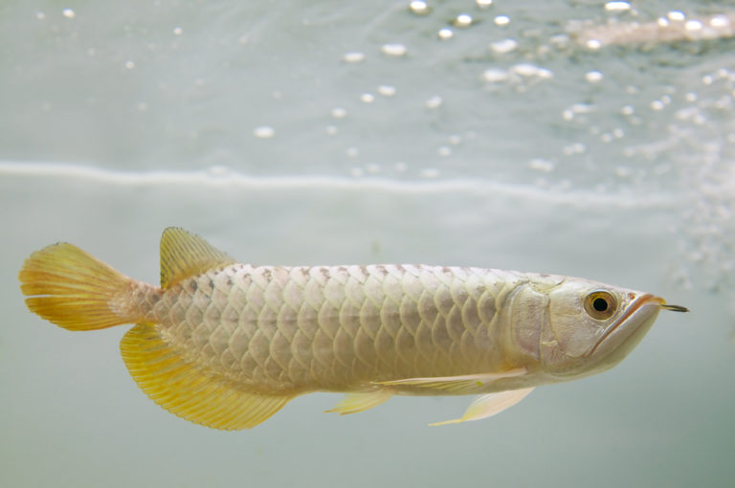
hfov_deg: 31.9
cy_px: 244
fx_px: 1285
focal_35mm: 63
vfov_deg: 21.5
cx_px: 368
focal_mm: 42
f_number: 4.5
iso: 400
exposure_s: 1/125
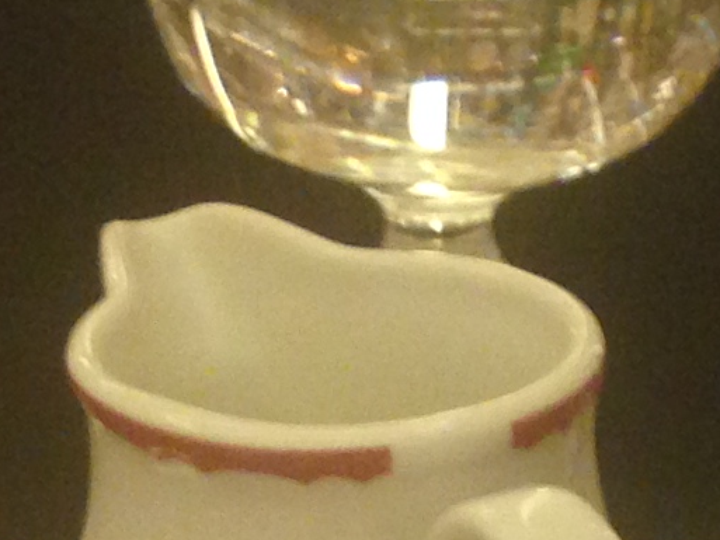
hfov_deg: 9.4
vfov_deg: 6.8
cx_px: 497
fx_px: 4369
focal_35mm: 210
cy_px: 1216
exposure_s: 1/20
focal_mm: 4.12
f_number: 2.4
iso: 160
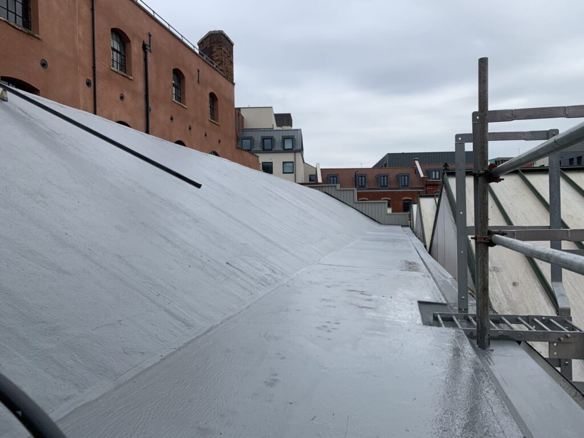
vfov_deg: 53.1
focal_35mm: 26
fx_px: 439
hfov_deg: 67.3
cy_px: 219
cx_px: 292
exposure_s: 1/2421
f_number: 1.8
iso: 25
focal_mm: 4.25
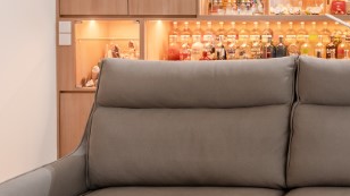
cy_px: 17
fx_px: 510
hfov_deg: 26.8
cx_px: 527
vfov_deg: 21.3
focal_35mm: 55
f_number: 11
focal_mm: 14
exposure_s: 1/5
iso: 50
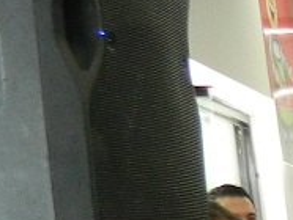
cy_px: 528
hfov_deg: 8.8
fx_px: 1475
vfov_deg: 7.9
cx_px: 936
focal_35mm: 174
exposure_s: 1/30
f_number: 3.1
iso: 140
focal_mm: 4.5
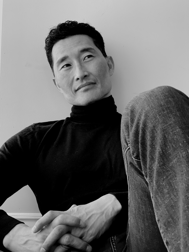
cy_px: 126
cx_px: 94
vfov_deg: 30.3
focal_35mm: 64
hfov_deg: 22.9
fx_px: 466
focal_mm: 7.5
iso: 80
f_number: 2.2
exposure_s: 1/120
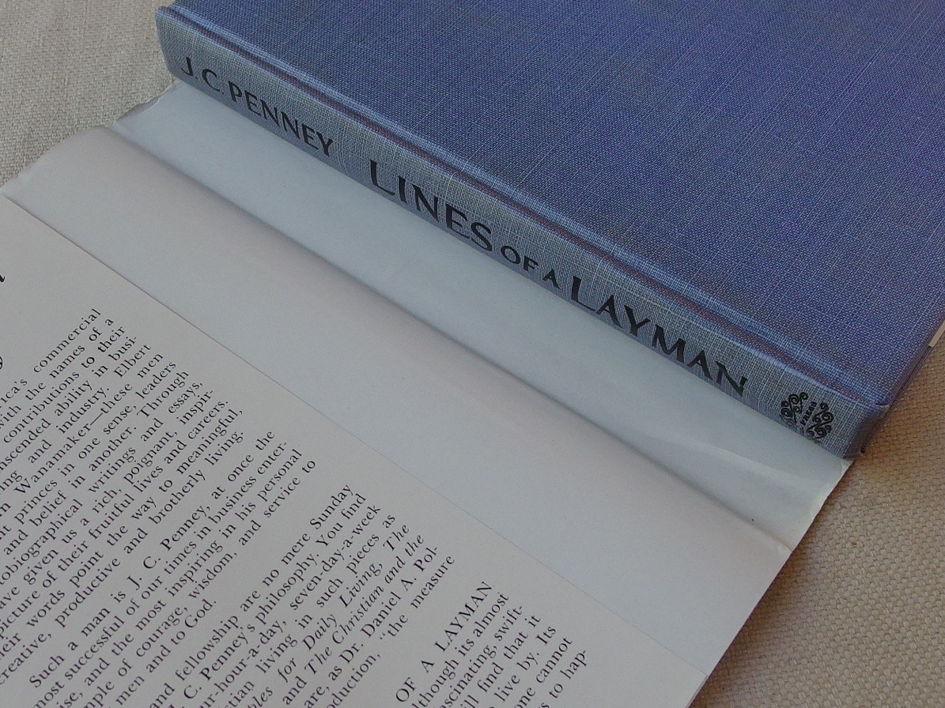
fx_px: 1310
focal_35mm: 48
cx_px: 438
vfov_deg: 30.3
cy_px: 364
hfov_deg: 39.6
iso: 250
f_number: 2.8
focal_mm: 6
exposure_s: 1/45
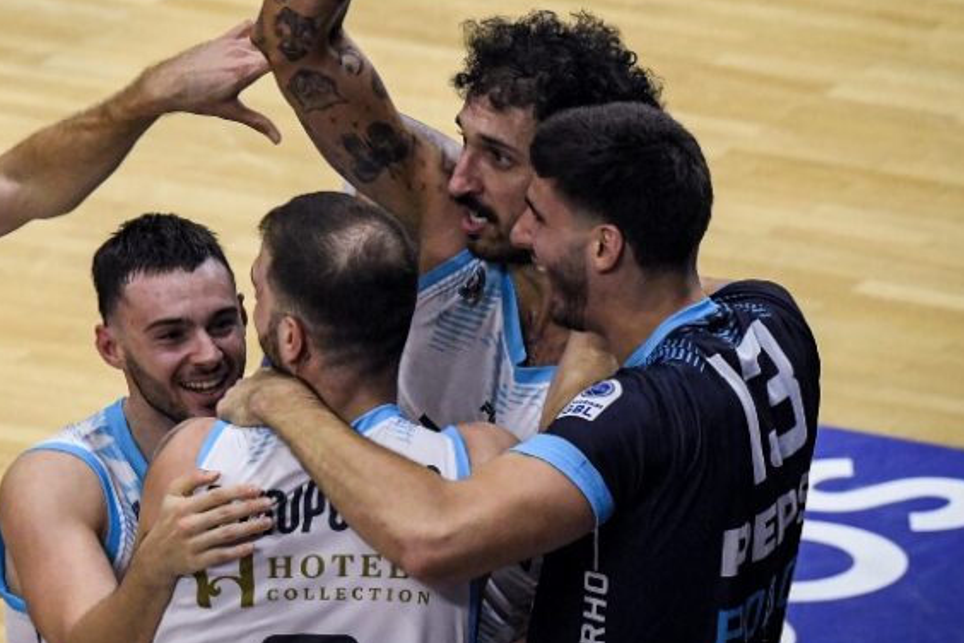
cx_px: 246
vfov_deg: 3.6
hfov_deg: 5.4
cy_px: 209
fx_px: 10148
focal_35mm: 379
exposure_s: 1/1250
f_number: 5
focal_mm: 200
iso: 6400
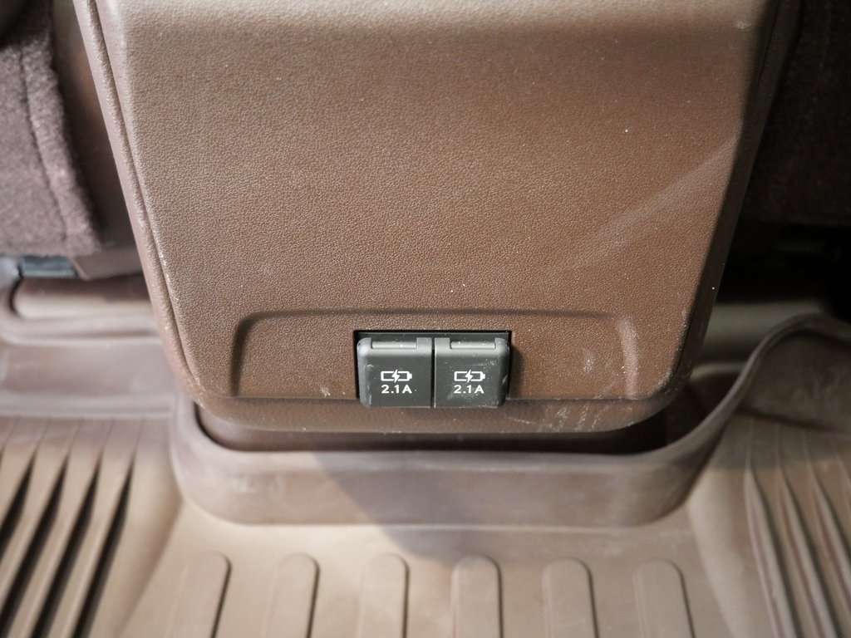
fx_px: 983
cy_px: 319
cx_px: 426
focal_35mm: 40
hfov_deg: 46.8
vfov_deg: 36.0
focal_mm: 20
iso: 3200
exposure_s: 1/3.2
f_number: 4.1
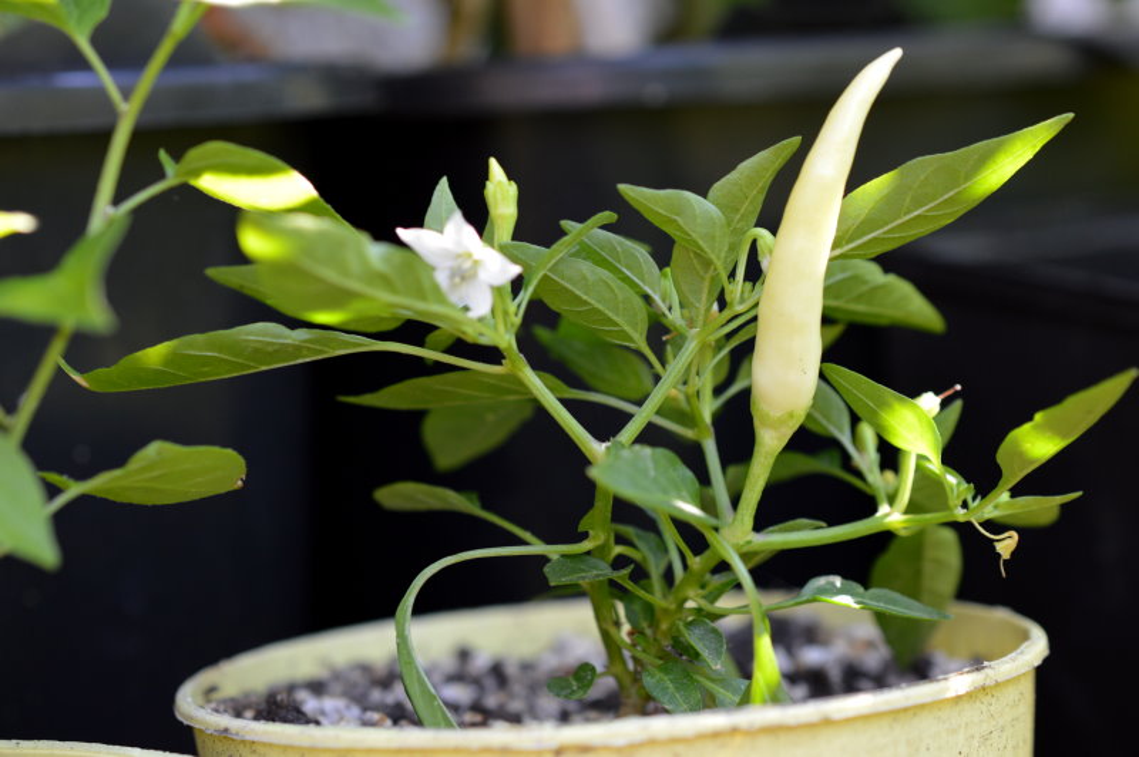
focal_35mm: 60
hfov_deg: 33.4
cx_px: 570
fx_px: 1897
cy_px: 378
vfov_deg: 22.6
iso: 400
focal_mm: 40
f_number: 5.6
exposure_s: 1/125
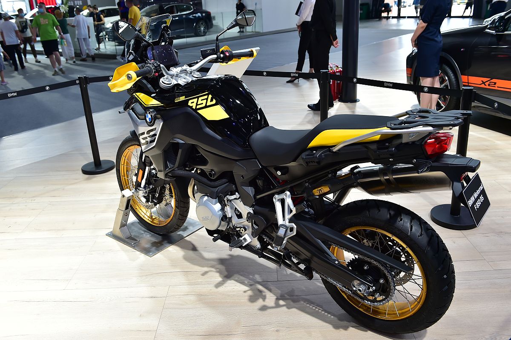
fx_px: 454
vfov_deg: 41.1
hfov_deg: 58.7
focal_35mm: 32
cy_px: 170
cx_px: 256
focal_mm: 32
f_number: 4.5
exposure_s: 1/200
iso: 500
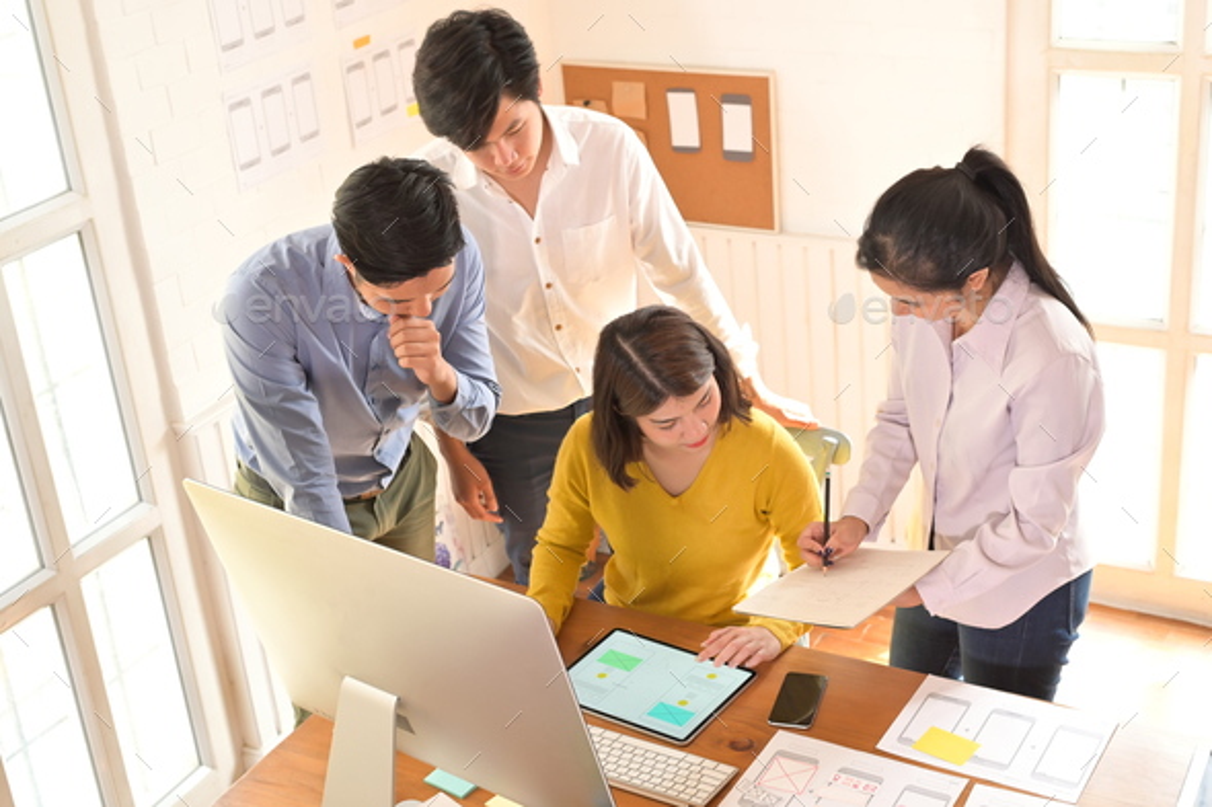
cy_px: 404
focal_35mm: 50
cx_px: 606
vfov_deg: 27.0
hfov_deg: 39.6
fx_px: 1683
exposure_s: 1/60
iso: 640
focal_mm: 50
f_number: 5
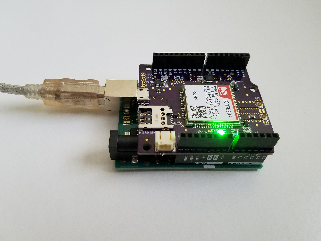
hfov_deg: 67.3
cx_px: 160
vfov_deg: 53.1
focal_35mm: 26
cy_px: 120
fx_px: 241
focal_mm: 4.2
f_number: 1.7
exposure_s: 1/60
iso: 200
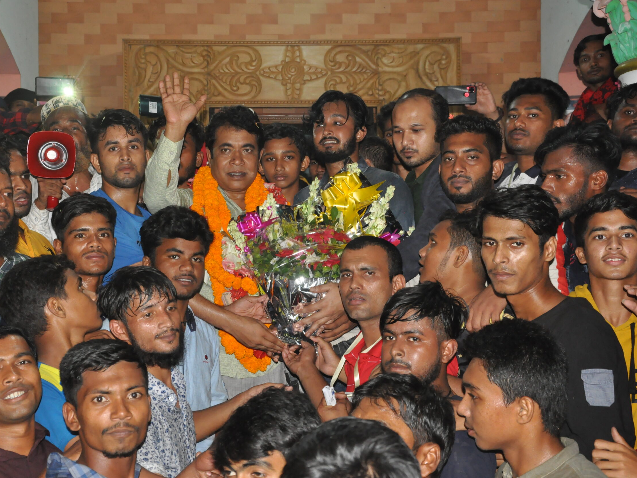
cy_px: 243
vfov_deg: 27.5
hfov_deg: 36.1
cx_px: 289
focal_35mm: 53
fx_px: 975
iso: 1600
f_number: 4.5
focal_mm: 32
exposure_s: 1/60
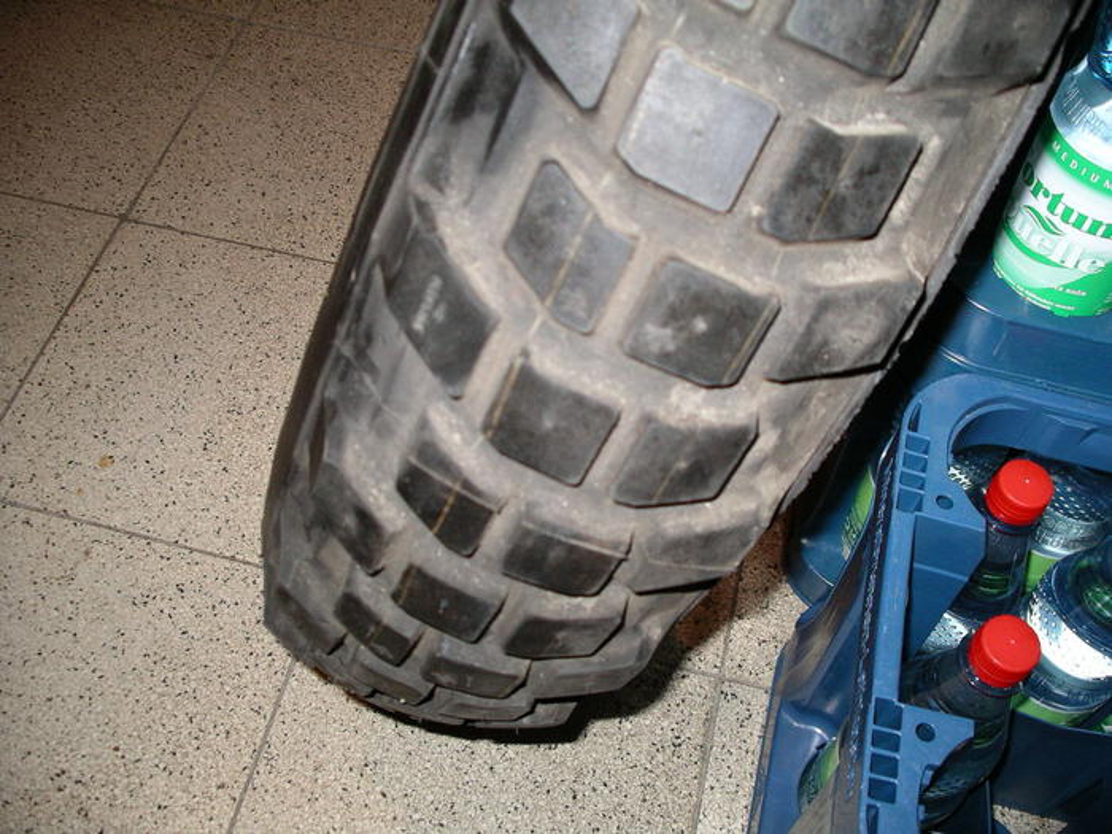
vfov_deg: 38.7
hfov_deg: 50.1
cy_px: 417
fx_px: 1189
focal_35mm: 37
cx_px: 556
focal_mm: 7.8
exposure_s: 1/40
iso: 200
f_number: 2.8
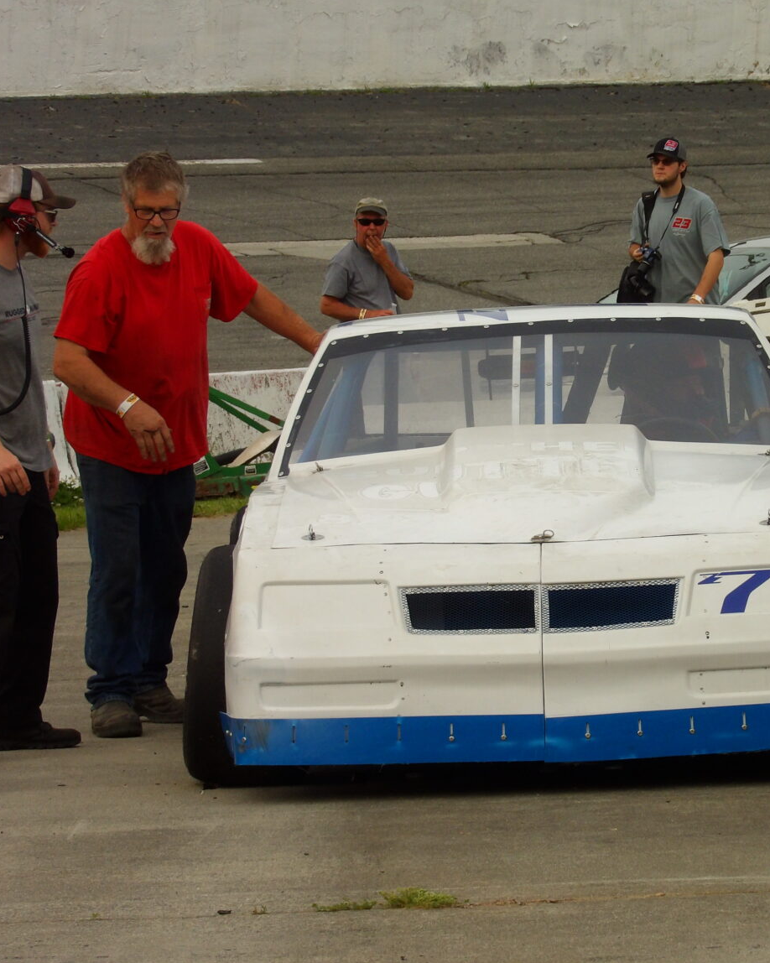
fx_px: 8263
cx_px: 598
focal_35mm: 290
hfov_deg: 5.3
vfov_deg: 6.7
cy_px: 482
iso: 152
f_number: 4.5
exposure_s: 1/400
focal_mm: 39.8
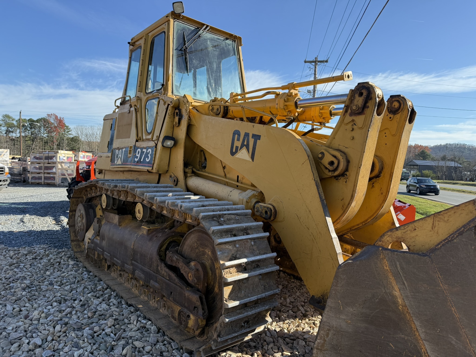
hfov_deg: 71.6
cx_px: 238
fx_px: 330
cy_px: 178
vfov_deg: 56.8
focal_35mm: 24
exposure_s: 1/2525
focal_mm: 6.76
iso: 100
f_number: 1.78
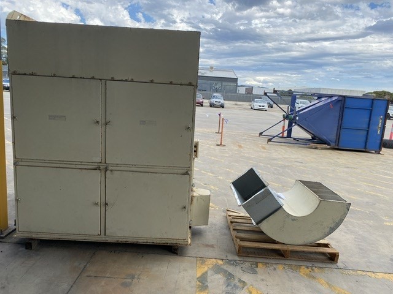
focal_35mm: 26
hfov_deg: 67.3
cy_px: 147
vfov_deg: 53.1
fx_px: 295
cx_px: 196
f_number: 1.8
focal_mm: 4.25
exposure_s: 1/1429
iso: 32
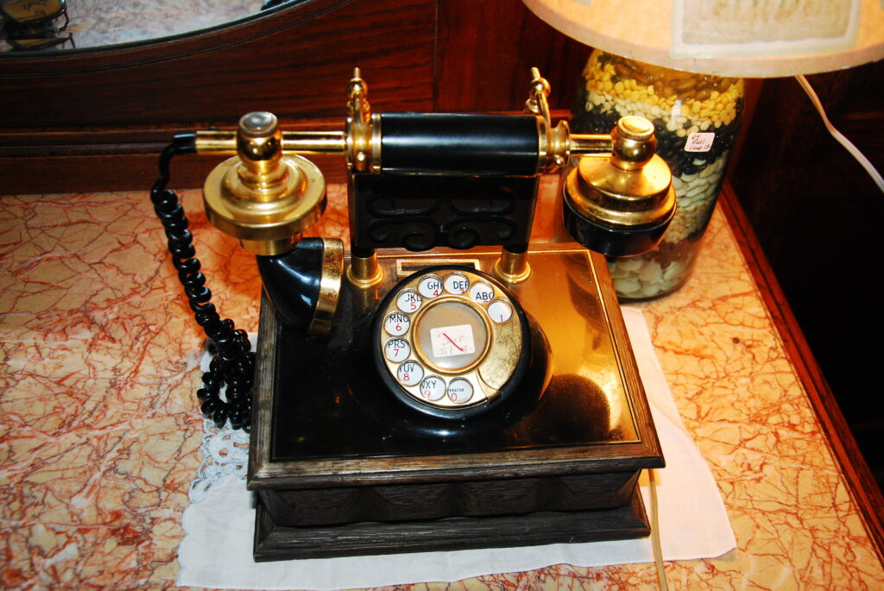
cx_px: 442
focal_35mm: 36
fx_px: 885
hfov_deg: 53.1
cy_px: 296
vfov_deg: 37.0
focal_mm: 24
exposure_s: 1/60
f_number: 5
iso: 400
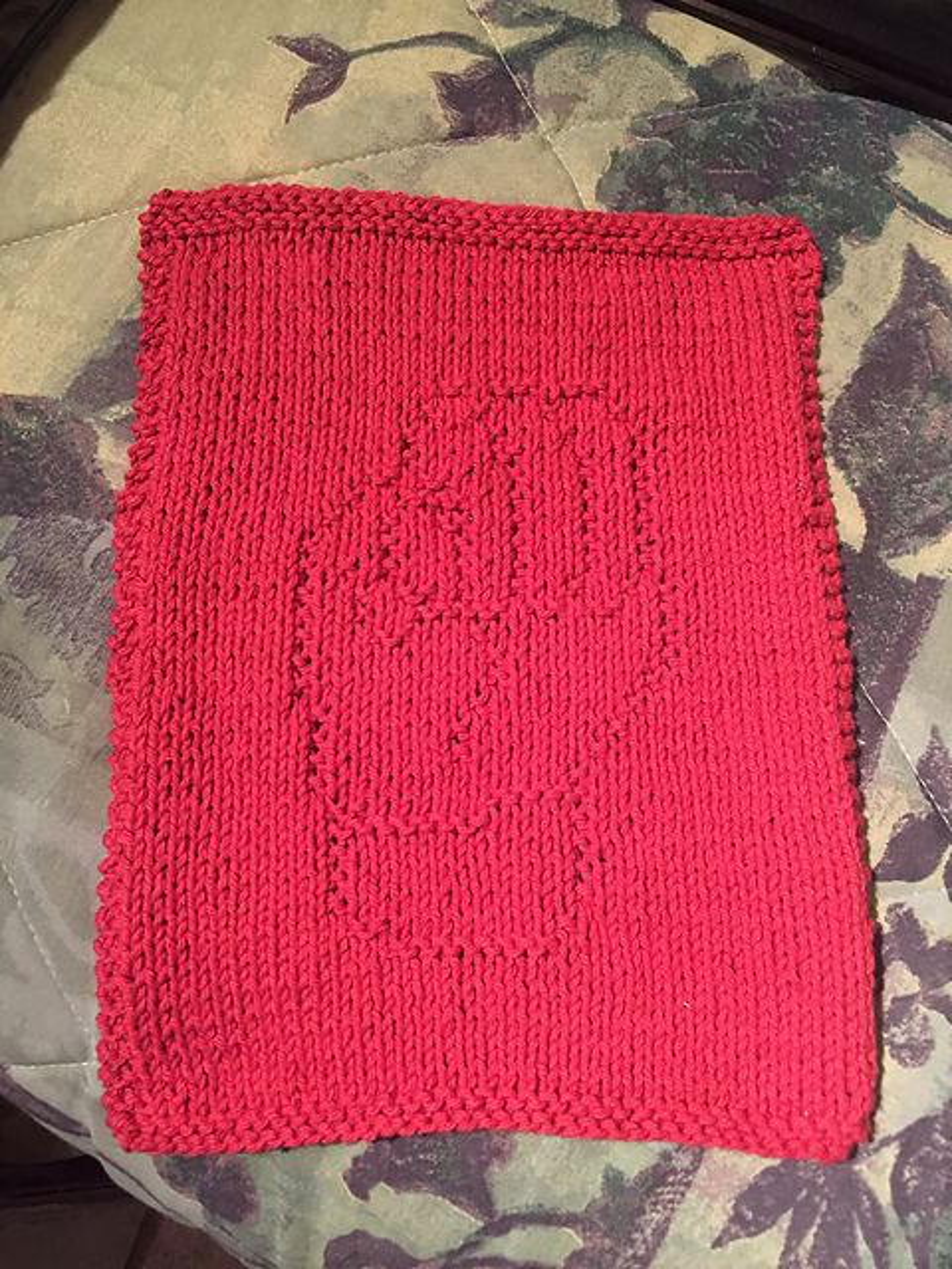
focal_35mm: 29
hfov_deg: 48.2
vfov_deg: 61.7
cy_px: 634
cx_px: 476
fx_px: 1063
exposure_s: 1/30
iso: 250
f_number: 2.2
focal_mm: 4.15
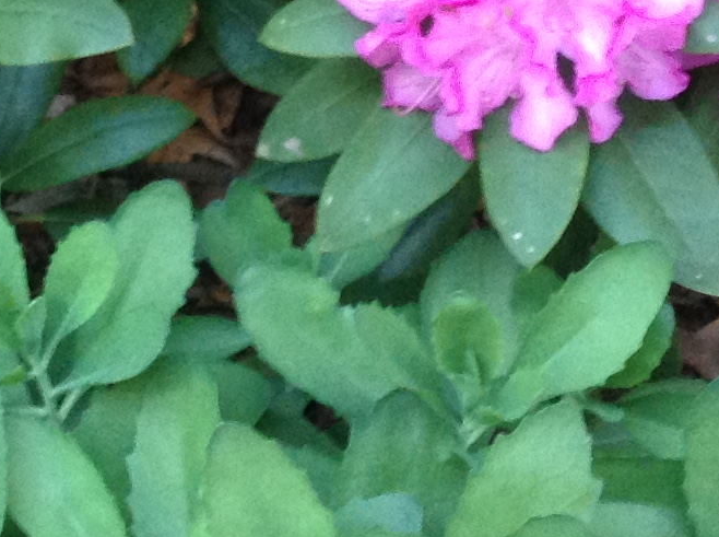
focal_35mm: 130
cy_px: -203
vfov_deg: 11.0
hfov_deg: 15.2
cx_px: 281
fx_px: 2695
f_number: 2.4
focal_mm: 3.3
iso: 100
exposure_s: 1/24
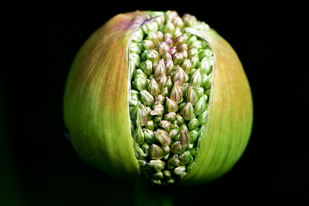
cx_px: 154
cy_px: 103
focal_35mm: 211
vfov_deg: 6.5
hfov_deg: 9.8
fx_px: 1811
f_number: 6.3
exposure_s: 1/1600
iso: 1000
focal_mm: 105
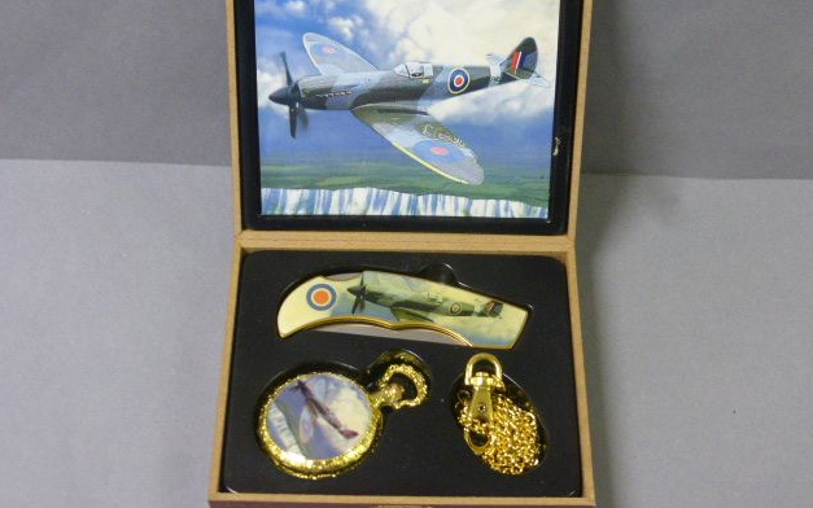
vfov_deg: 24.4
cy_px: 240
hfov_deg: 38.2
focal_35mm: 53
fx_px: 1174
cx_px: 411
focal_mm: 8.5
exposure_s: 1/20
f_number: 4.2
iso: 400
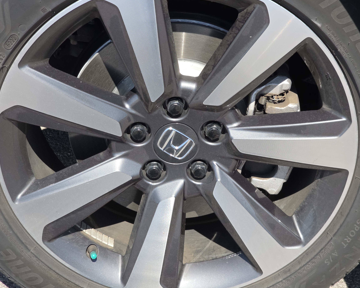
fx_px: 831
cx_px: 185
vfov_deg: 19.7
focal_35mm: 78
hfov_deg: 24.4
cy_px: 139
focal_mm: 7.9
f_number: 2.4
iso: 50
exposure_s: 1/1067
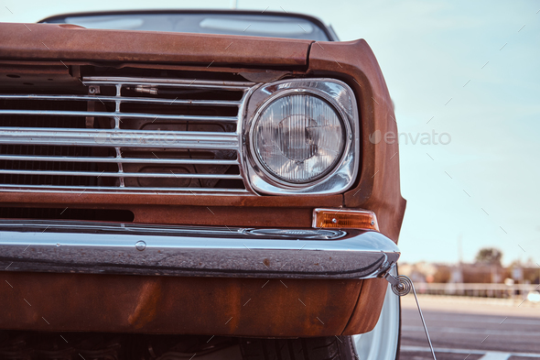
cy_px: 180
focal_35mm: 53
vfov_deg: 25.5
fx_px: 795
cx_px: 270
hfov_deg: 37.5
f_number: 2.8
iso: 160
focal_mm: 35
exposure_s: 1/500
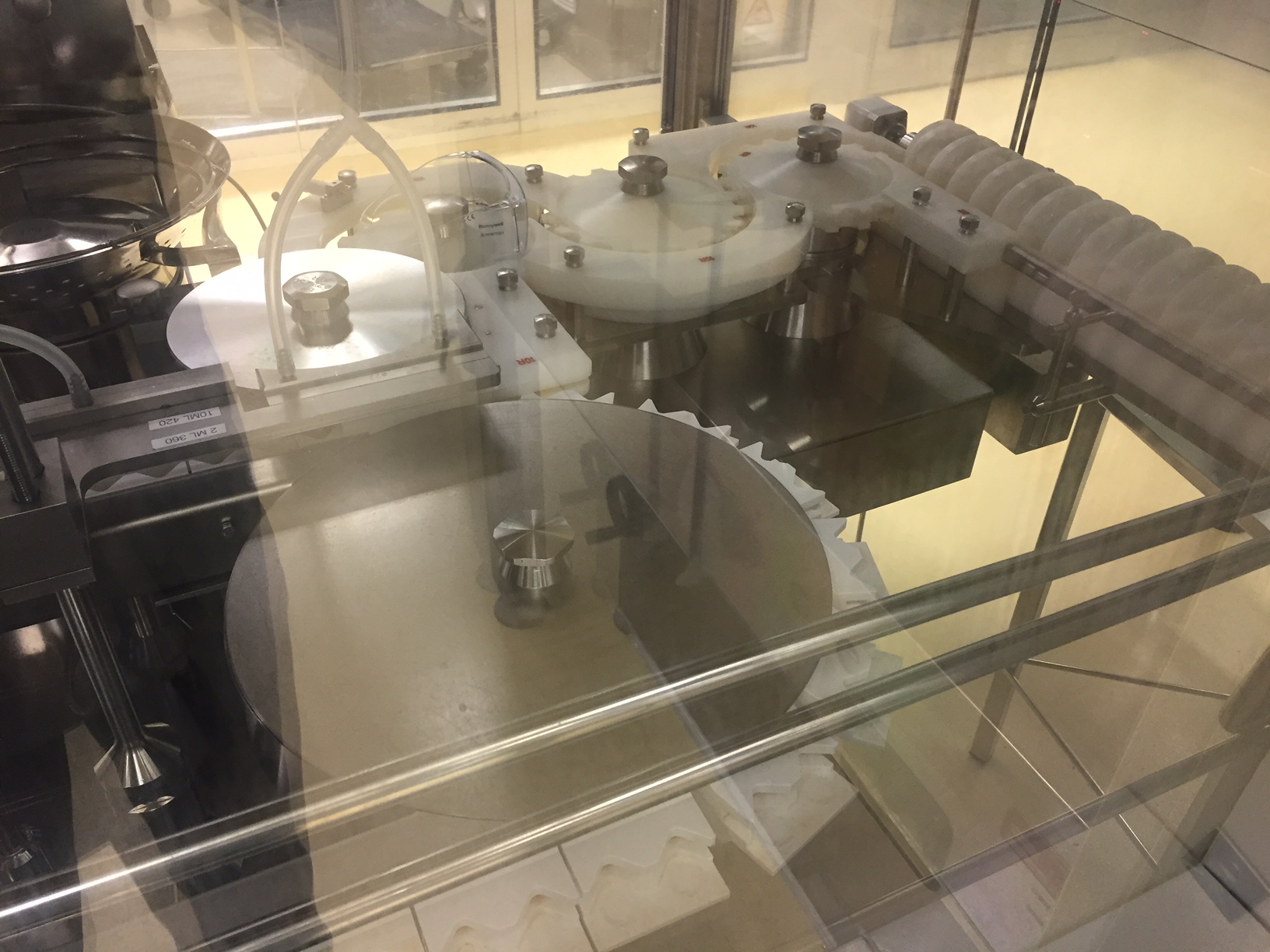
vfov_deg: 48.2
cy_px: 476
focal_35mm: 29
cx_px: 635
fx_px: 1064
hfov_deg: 61.7
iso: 160
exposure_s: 1/33
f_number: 2.2
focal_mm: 4.15
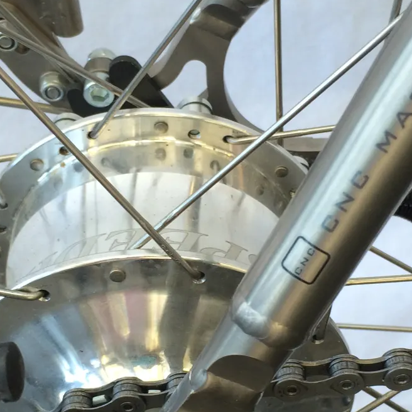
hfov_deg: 23.0
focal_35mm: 75
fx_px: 1010
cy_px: 238
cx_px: 227
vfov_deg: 23.0
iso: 32
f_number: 2.2
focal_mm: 4.15
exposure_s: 1/50
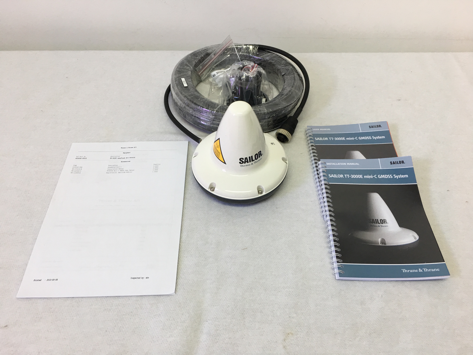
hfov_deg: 61.7
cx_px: 236
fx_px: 396
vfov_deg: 48.2
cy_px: 178
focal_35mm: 29
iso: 32
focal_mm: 4.15
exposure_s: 1/33
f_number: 2.2
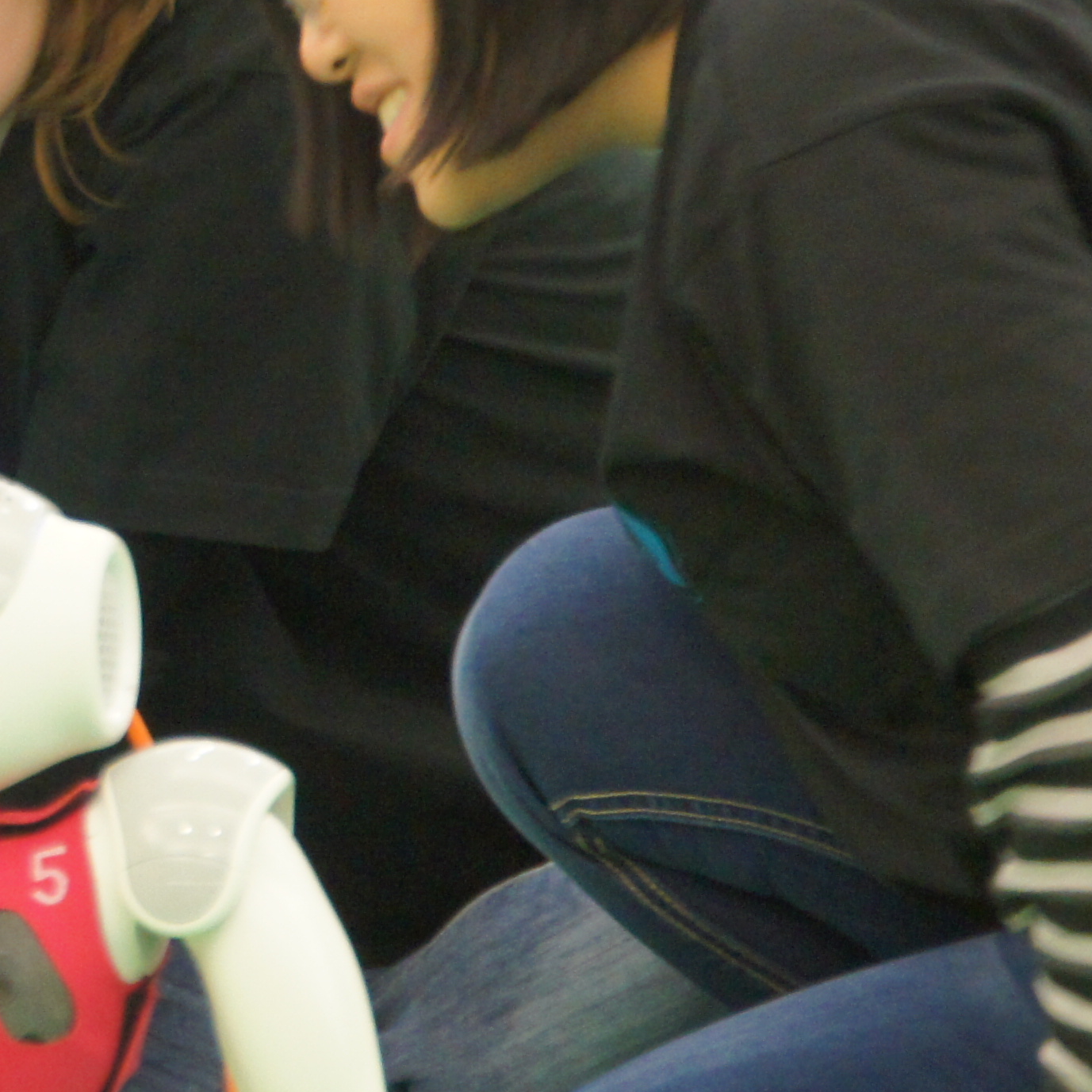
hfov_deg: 3.2
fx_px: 19451
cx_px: -324
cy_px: 517
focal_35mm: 545
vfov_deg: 3.2
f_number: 5.6
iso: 1600
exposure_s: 1/25
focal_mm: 120
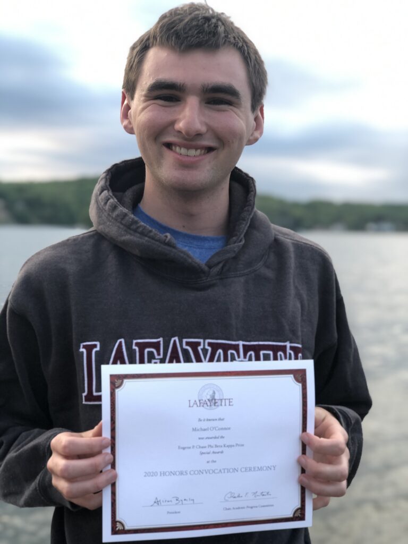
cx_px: 204
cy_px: 272
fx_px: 896
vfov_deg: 33.8
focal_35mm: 57
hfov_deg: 25.7
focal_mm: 6.6
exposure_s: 1/30
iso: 20
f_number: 2.8
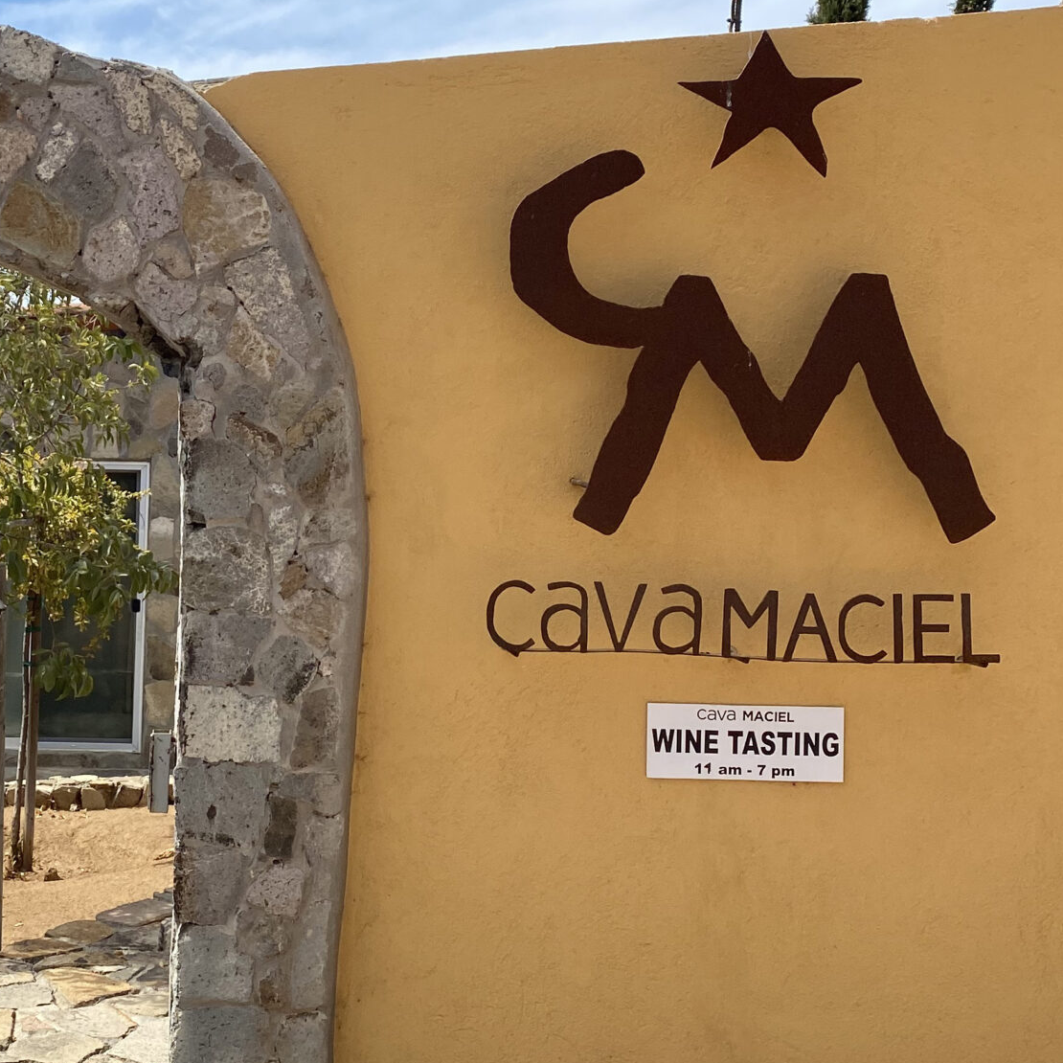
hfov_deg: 31.3
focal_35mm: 53
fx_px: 1841
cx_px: 200
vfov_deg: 32.0
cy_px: 380
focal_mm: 4.25
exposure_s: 1/2513
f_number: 1.8
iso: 32
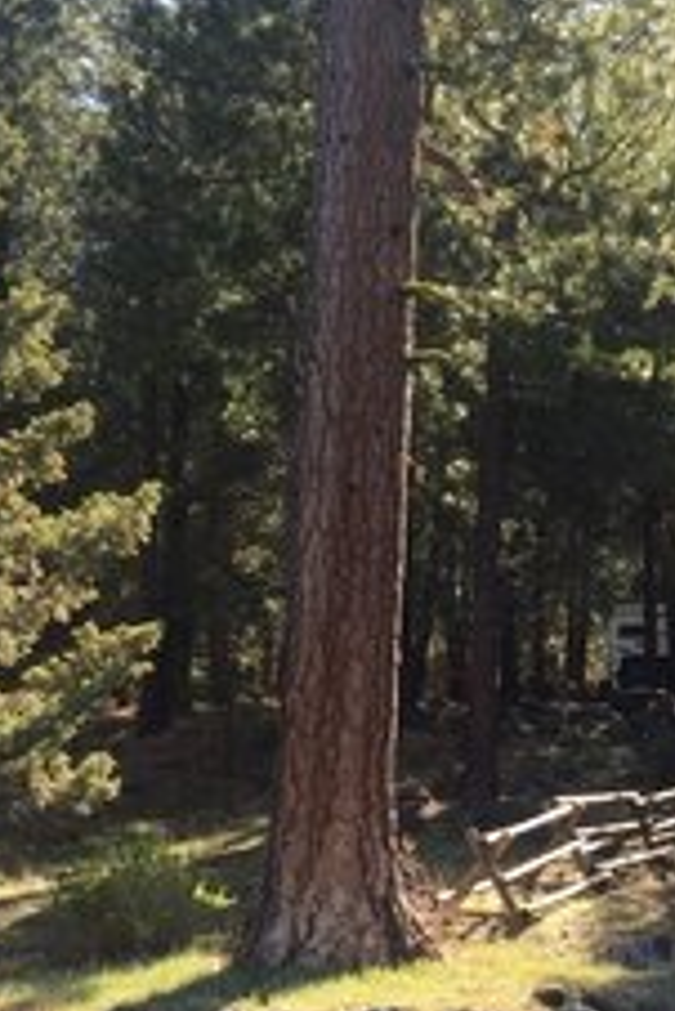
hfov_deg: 18.4
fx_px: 1994
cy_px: 631
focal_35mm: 71
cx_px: 776
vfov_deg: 28.3
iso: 32
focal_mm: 4.15
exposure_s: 1/309
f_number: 2.2
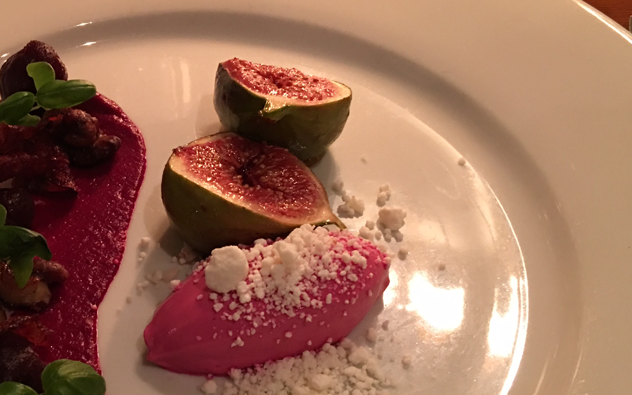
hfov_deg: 39.5
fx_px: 861
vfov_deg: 25.8
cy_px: 244
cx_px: 184
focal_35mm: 50
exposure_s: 1/4
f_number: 2.2
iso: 80
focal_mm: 4.15
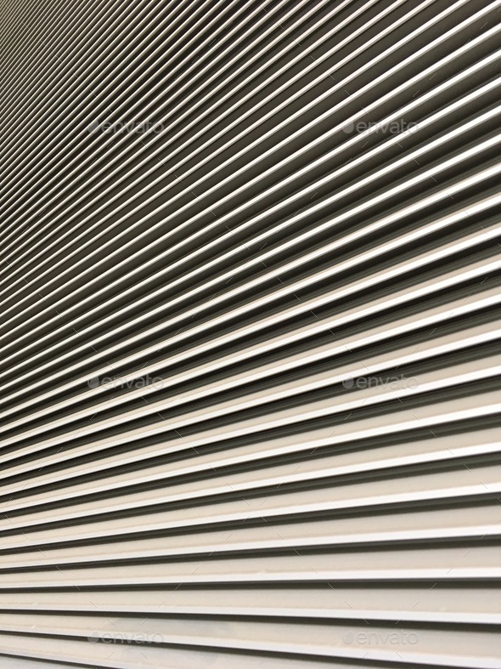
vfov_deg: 61.7
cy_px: 334
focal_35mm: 29
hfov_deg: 48.2
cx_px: 250
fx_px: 560
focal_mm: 4.15
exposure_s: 1/33
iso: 50
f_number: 2.2
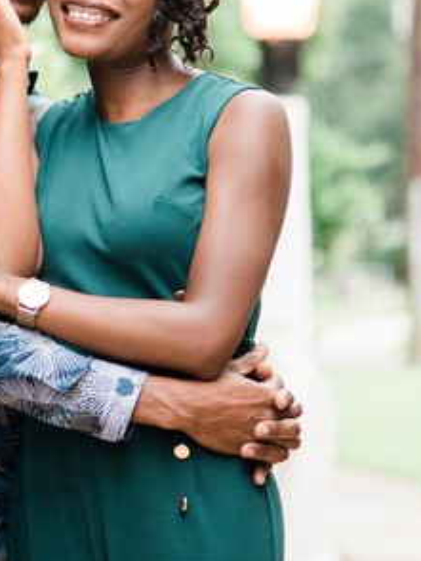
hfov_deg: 6.0
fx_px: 3992
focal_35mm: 246
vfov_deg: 8.0
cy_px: 111
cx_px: 50
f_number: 2.8
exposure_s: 1/800
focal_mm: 105
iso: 800
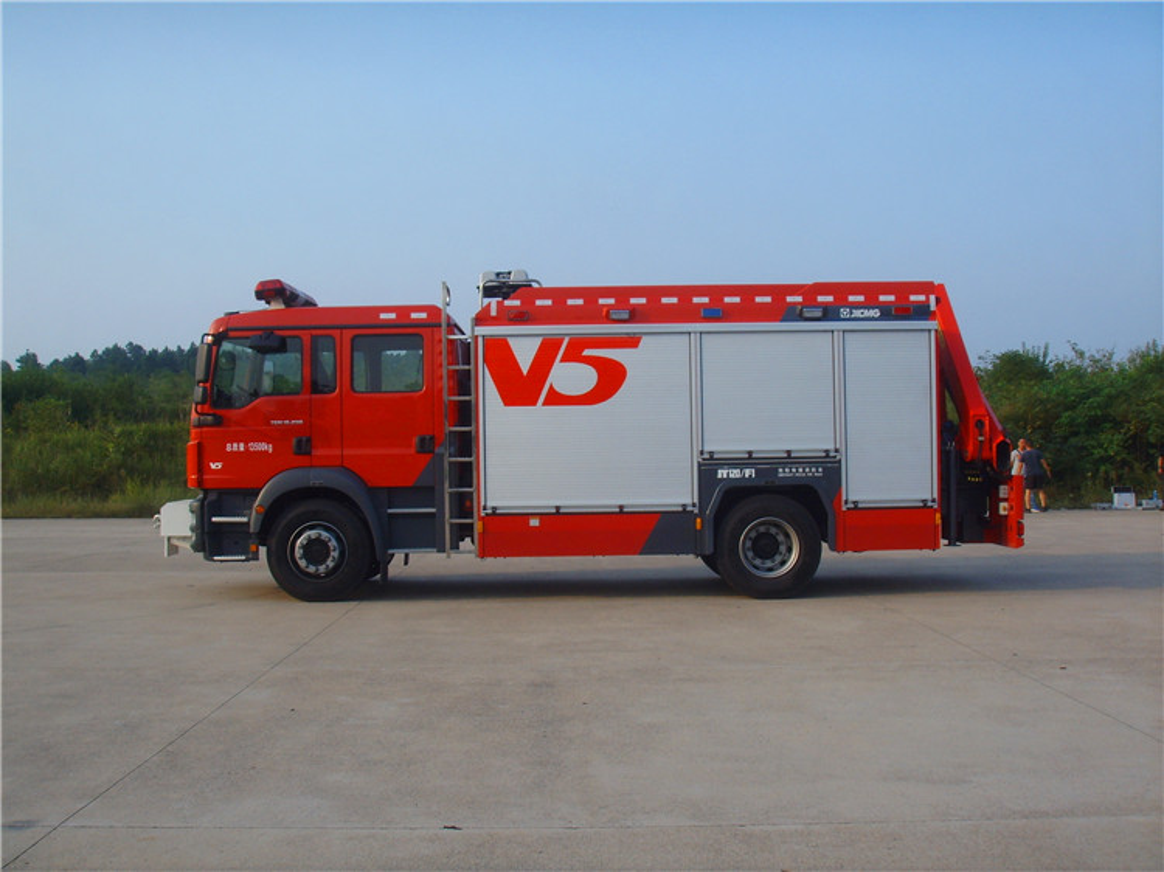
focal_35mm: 39
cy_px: 436
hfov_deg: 47.9
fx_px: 1311
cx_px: 582
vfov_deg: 36.8
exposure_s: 1/180
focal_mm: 6.6
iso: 50
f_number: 6.3
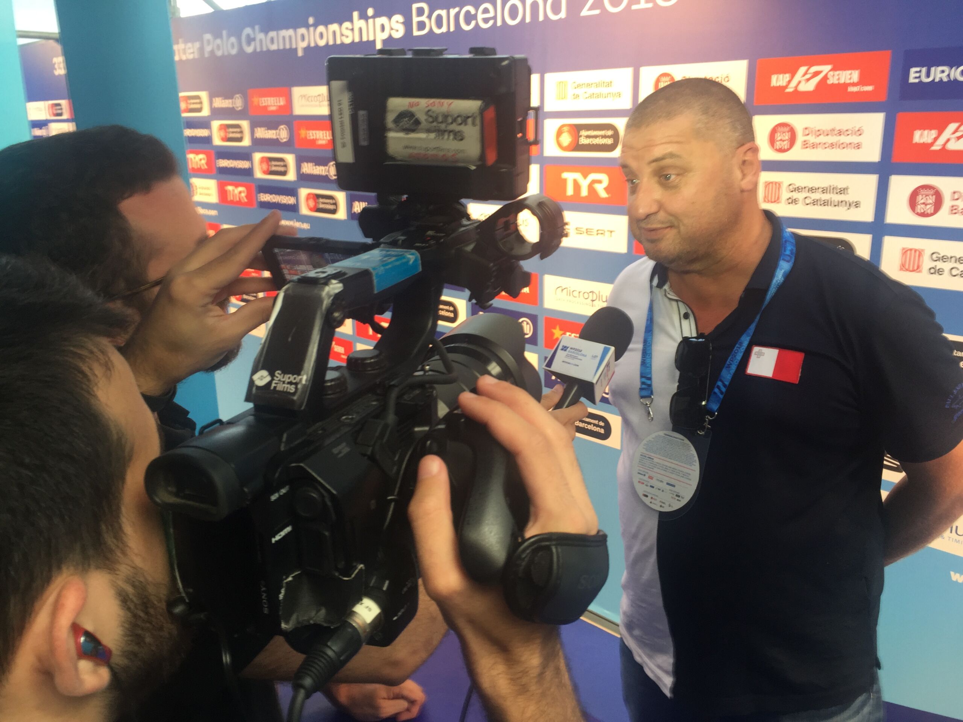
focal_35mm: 29
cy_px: 361
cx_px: 482
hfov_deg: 61.7
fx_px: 807
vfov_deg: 48.2
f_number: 2.2
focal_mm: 4.15
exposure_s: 1/50
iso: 40
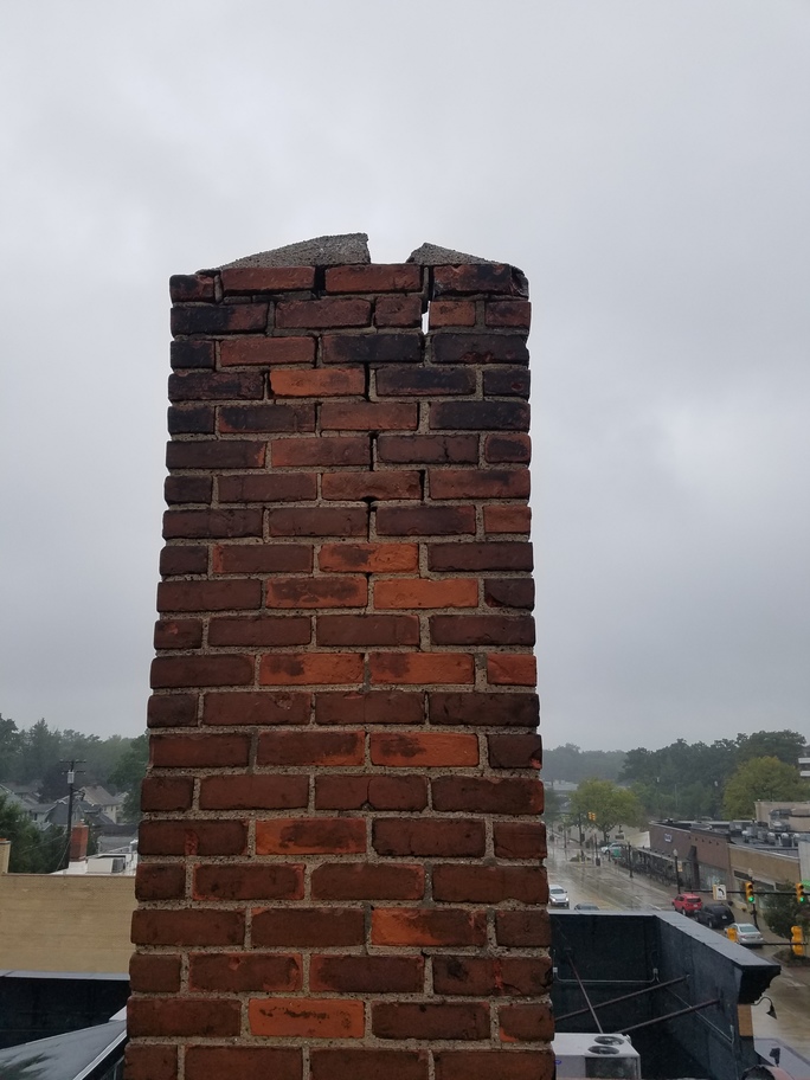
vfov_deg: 67.3
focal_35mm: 26
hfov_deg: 53.1
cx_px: 405
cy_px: 540
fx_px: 811
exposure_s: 1/956
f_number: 1.7
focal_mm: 4.2
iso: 50
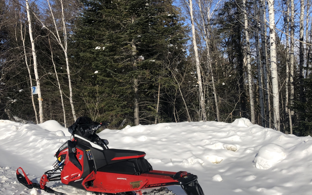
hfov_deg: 55.3
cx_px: 147
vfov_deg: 36.3
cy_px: 96
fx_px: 298
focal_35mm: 35
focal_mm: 3.99
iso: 20
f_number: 1.8
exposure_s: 1/2825
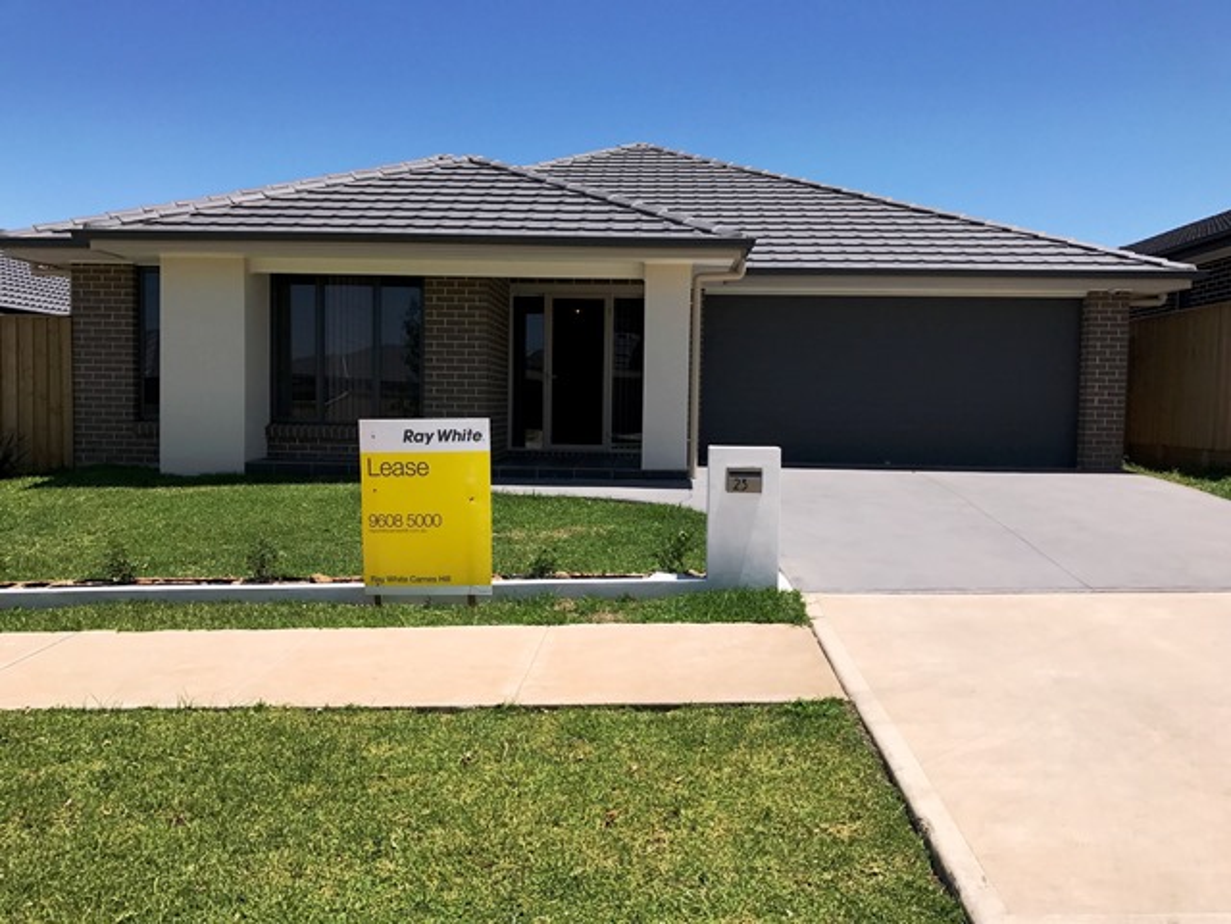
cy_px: 462
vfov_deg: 49.7
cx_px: 616
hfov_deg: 63.4
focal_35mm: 28
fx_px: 996
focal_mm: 3.99
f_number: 1.8
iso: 20
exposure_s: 1/3690
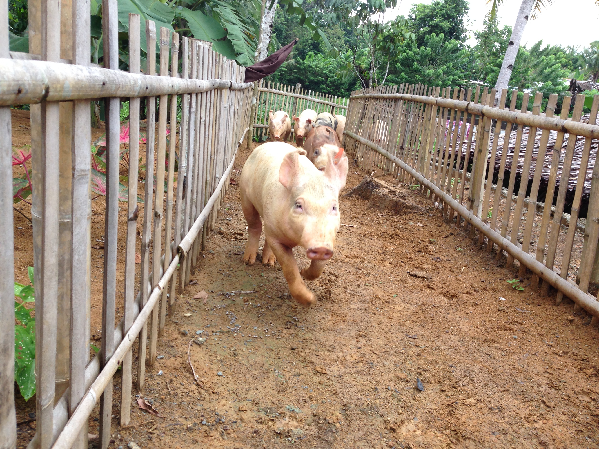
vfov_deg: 42.9
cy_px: 224
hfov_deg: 55.4
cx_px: 300
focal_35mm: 33
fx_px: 571
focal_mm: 4.12
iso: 50
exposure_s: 1/224
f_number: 2.4
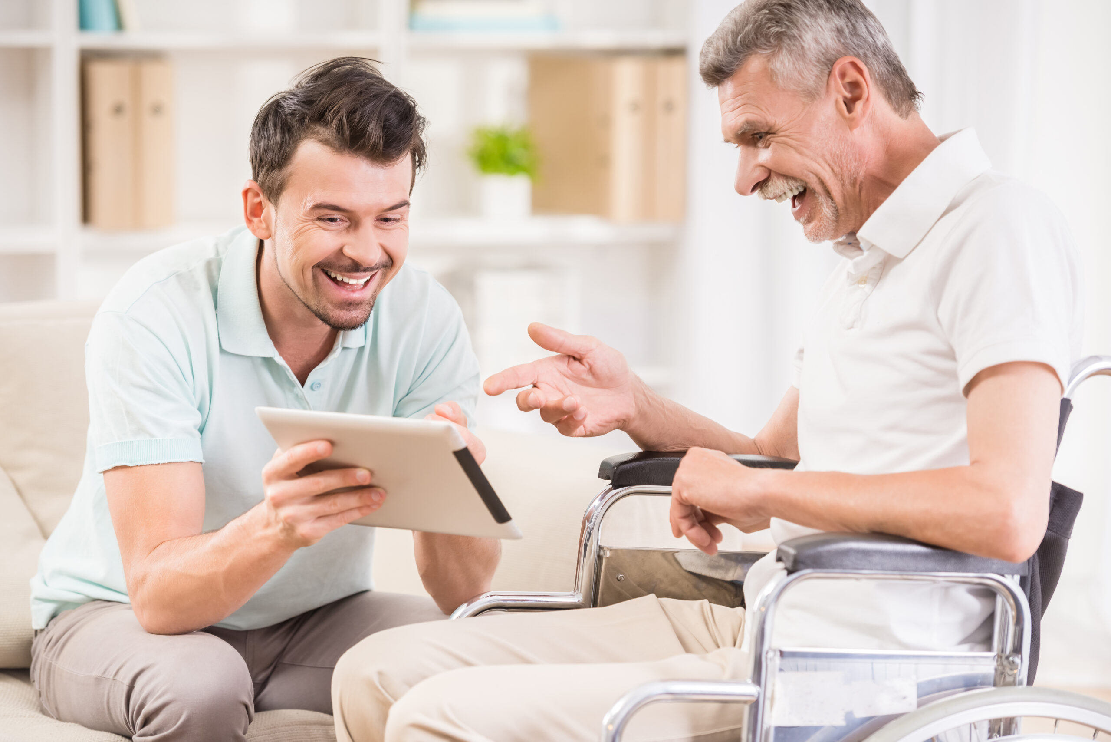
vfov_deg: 10.2
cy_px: 371
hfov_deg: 15.2
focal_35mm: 135
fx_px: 4168
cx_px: 556
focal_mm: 135
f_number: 3.2
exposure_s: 1/250
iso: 400
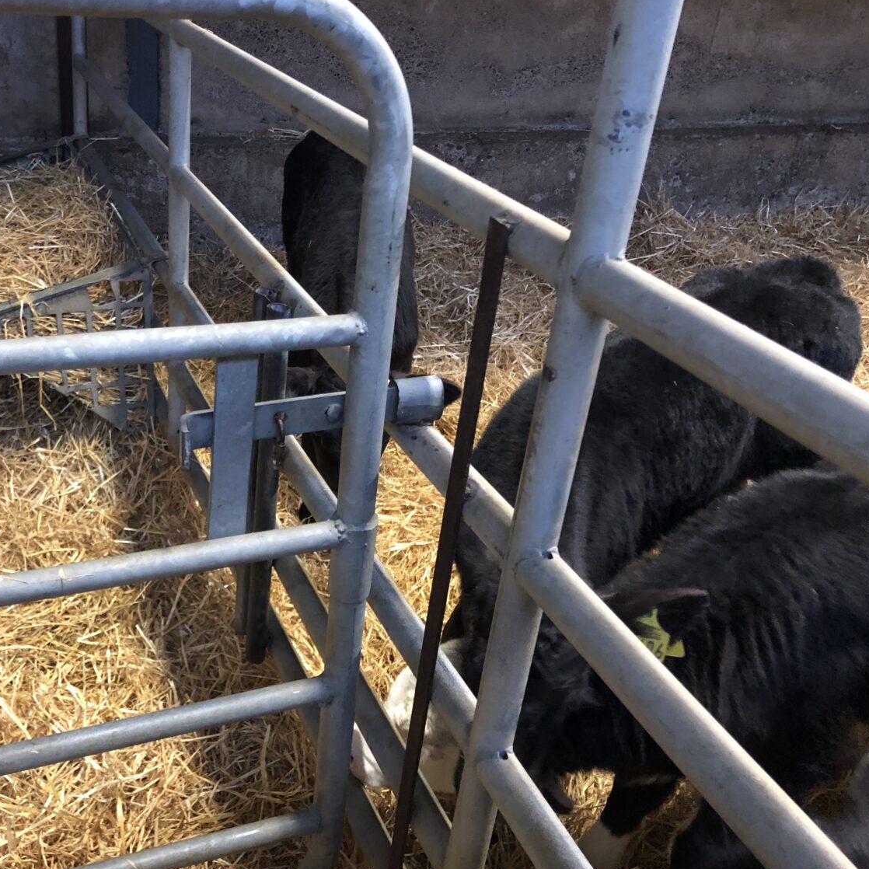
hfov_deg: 47.7
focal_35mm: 34
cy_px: 431
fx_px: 966
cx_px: 293
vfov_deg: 48.5
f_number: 1.8
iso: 100
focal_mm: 3.99
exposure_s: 1/4
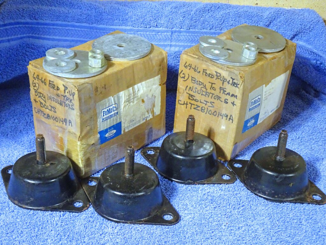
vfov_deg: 26.1
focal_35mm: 56
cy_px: 122
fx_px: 527
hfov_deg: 34.3
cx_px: 163
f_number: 4.5
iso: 800
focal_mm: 9.52
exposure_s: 1/8
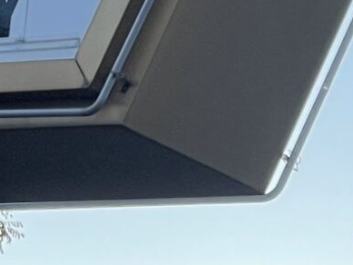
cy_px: -525
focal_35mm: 421
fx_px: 4295
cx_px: -27
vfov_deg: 3.5
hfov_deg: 4.7
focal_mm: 7.5
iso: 20
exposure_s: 1/306
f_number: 2.2
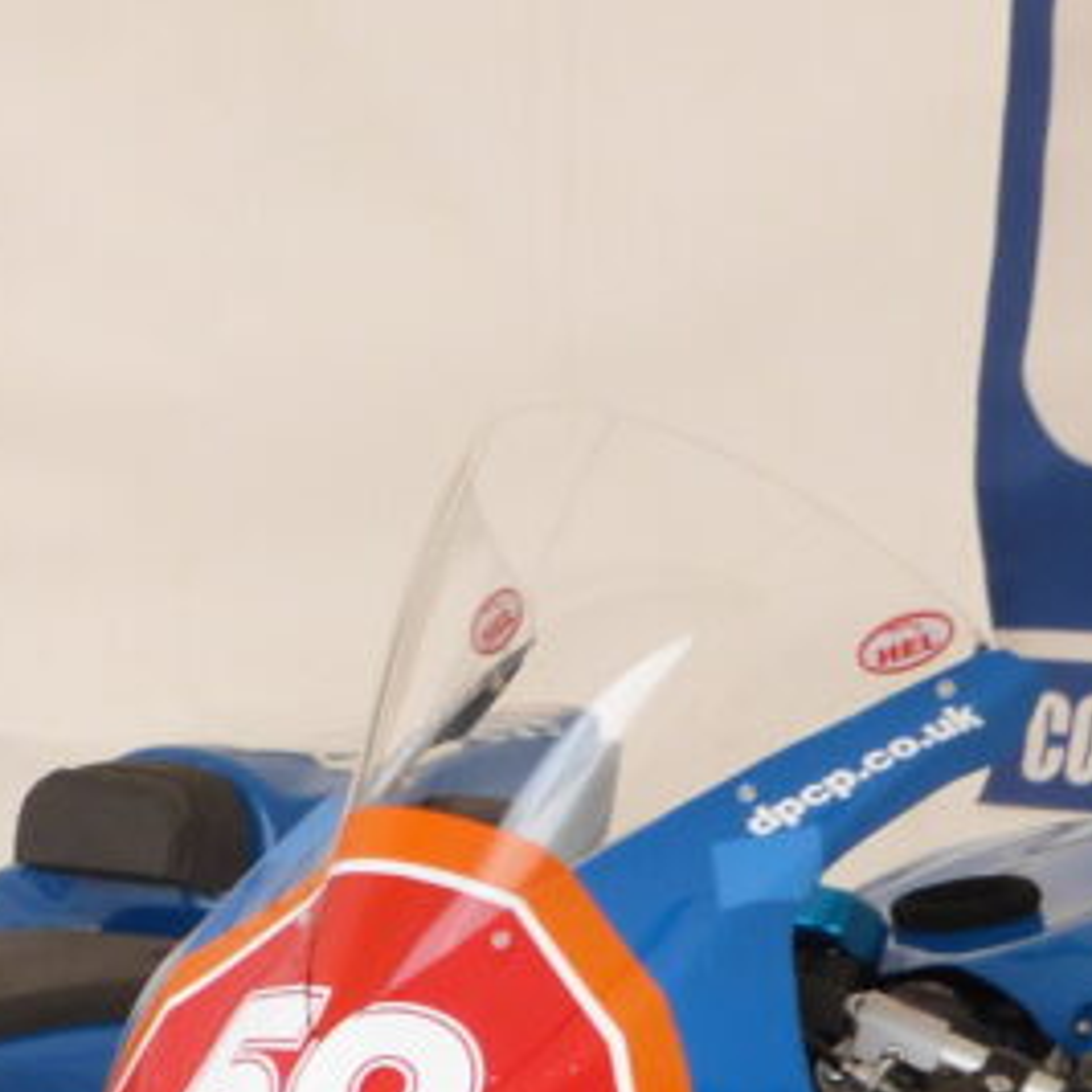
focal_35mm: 339
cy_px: 1436
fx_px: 12099
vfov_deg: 5.1
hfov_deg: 5.2
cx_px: 37
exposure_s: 1/100
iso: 100
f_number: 4
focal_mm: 18.2
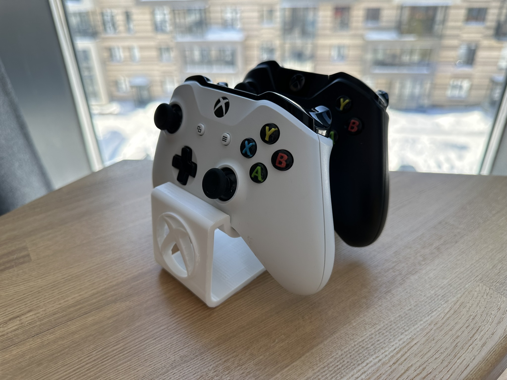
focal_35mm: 24
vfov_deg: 56.8
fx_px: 352
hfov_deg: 71.6
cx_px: 254
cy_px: 190
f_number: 1.78
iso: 80
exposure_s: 1/460
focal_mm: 6.86
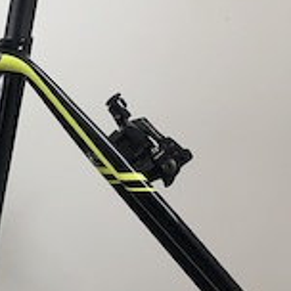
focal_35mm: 130
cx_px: -174
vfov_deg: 13.4
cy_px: 207
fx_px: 1236
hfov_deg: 12.6
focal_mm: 4
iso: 50
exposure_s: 1/120
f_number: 1.8
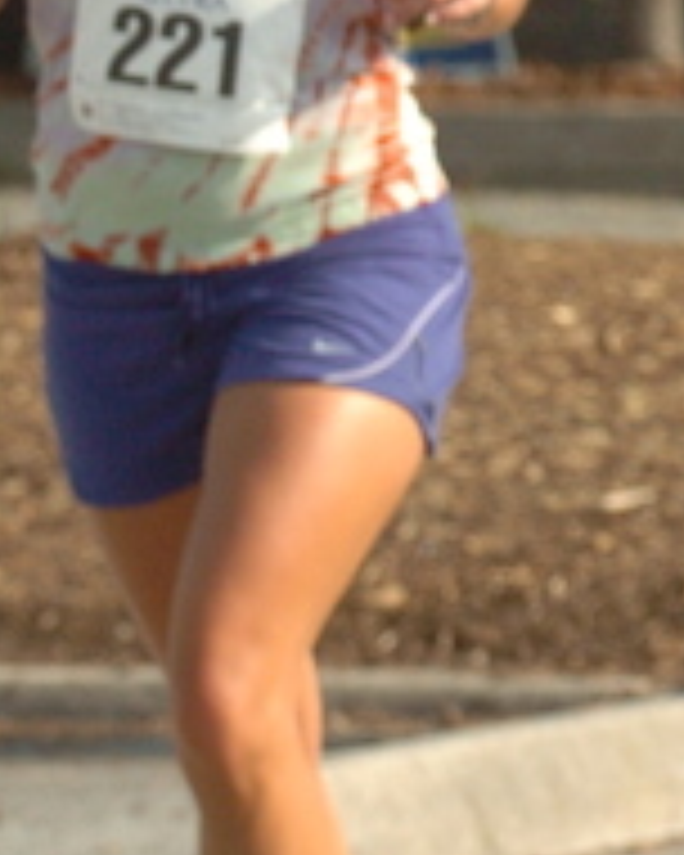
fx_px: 15739
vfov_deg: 3.1
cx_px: 1274
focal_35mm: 622
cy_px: -148
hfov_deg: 2.5
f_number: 5.6
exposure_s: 1/750
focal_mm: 105
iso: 400
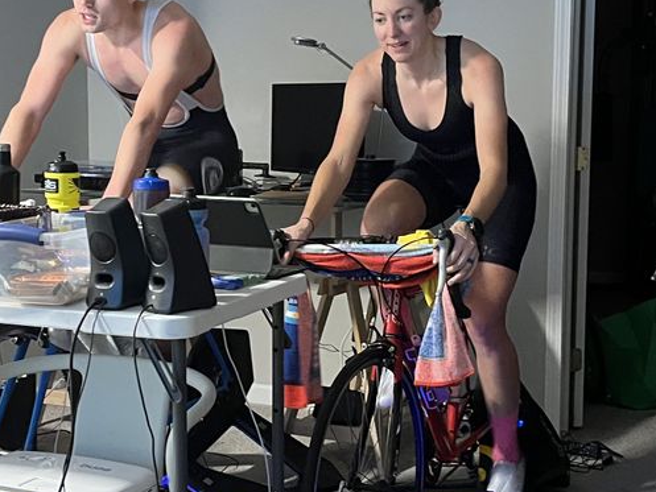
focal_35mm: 67
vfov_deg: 21.9
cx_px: 285
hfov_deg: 28.9
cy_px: 270
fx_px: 1270
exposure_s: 1/30
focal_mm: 5.1
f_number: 1.6
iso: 640
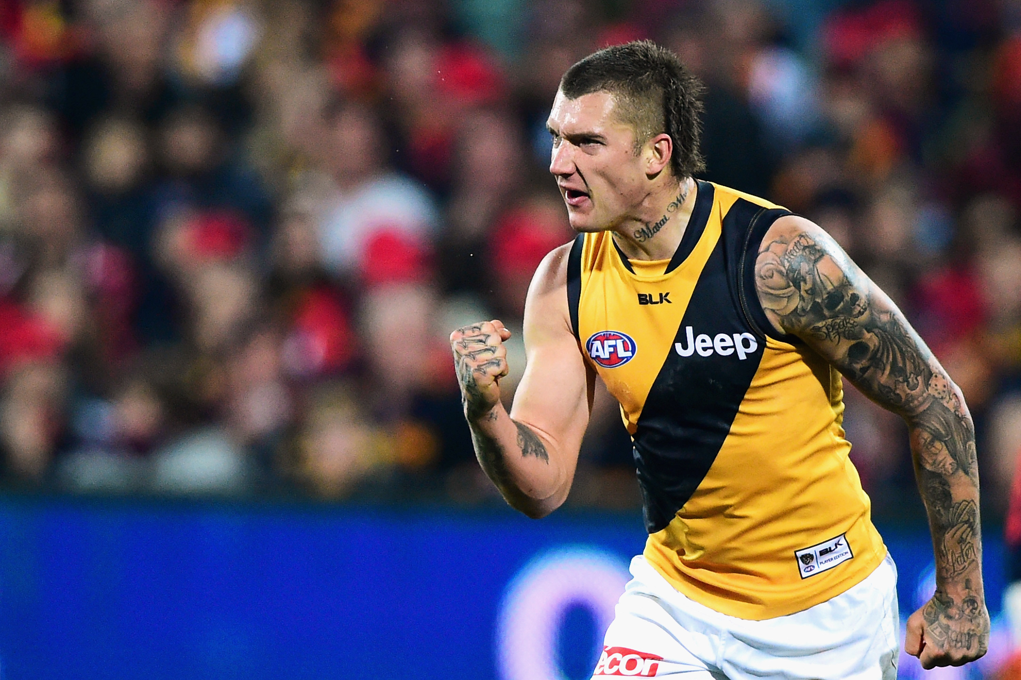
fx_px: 17007
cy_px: 340
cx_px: 510
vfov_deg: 2.3
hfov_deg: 3.4
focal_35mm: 600
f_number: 4
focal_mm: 600
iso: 4000
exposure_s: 1/2000
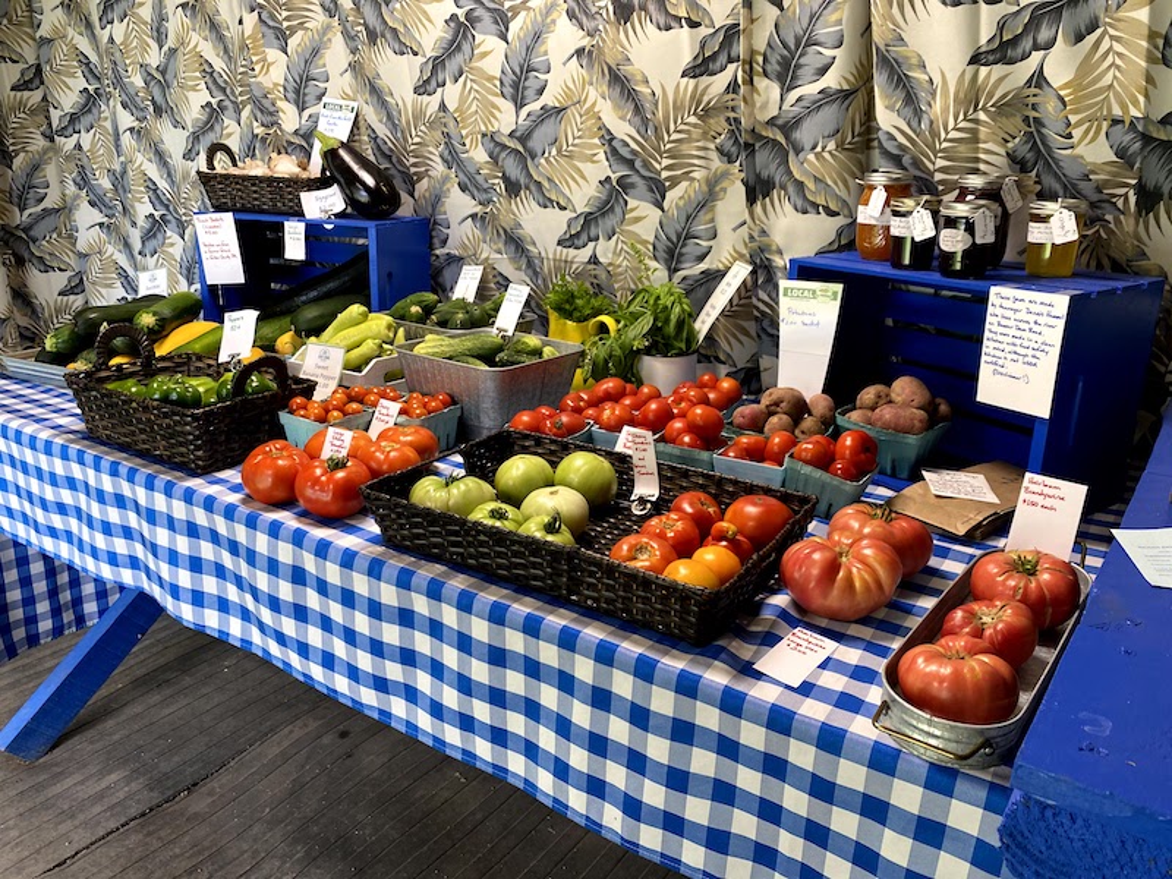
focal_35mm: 26
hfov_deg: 67.3
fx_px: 880
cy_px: 440
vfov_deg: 53.1
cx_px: 586
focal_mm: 4.25
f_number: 1.8
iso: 125
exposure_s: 1/120
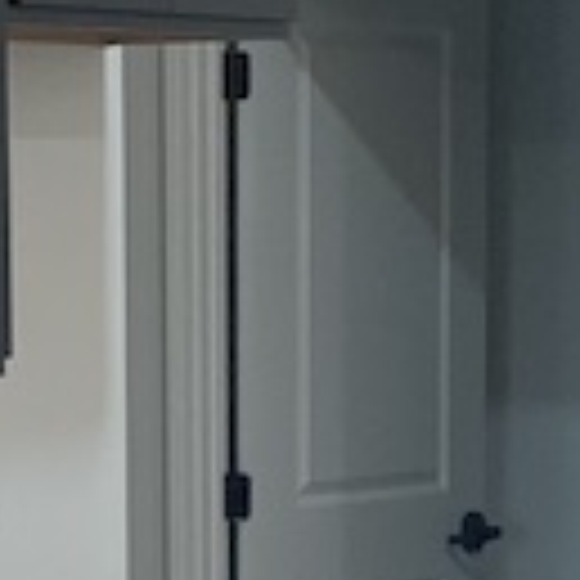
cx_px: 85
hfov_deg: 7.4
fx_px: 4493
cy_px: 910
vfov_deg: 7.2
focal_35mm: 237
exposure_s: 1/60
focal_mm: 4.25
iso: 100
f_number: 1.8
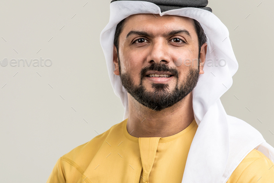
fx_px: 1903
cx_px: 111
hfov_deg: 8.2
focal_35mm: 250
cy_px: 89
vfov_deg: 5.5
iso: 64
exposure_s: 1/160
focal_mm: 200
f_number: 8
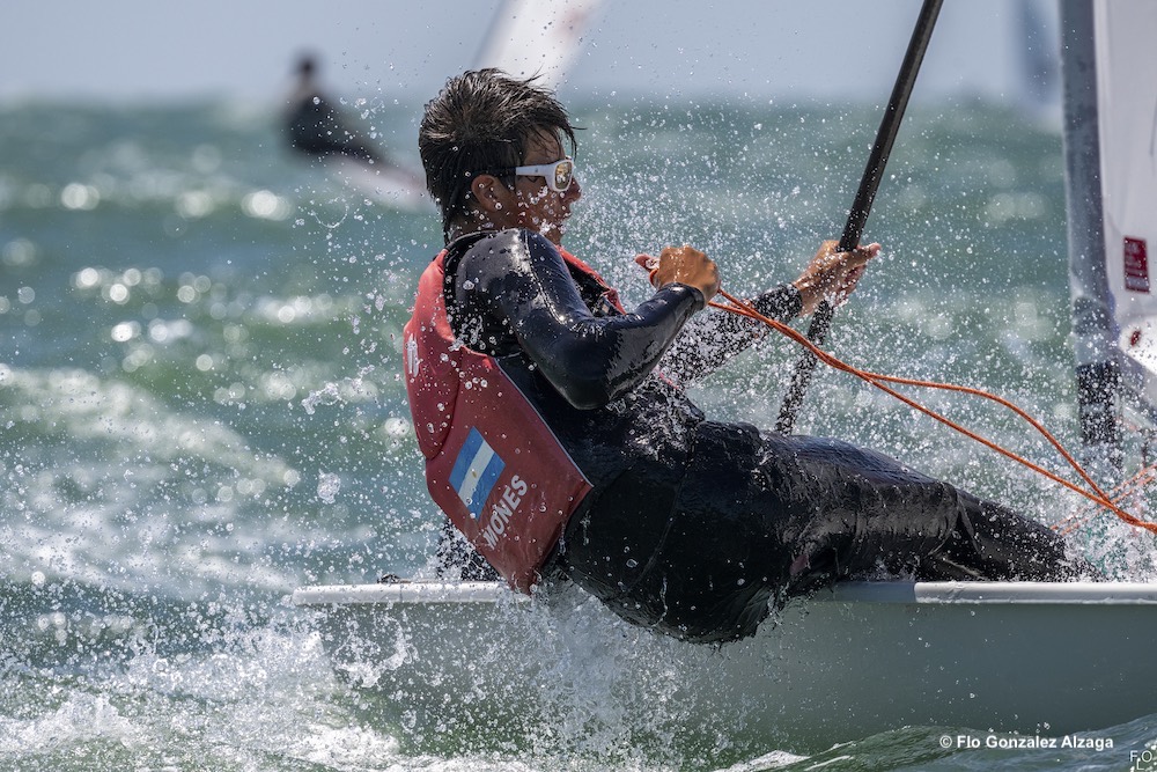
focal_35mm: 400
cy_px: 386
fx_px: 12857
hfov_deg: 5.2
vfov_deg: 3.4
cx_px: 578
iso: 640
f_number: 8
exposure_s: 1/2500
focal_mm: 400
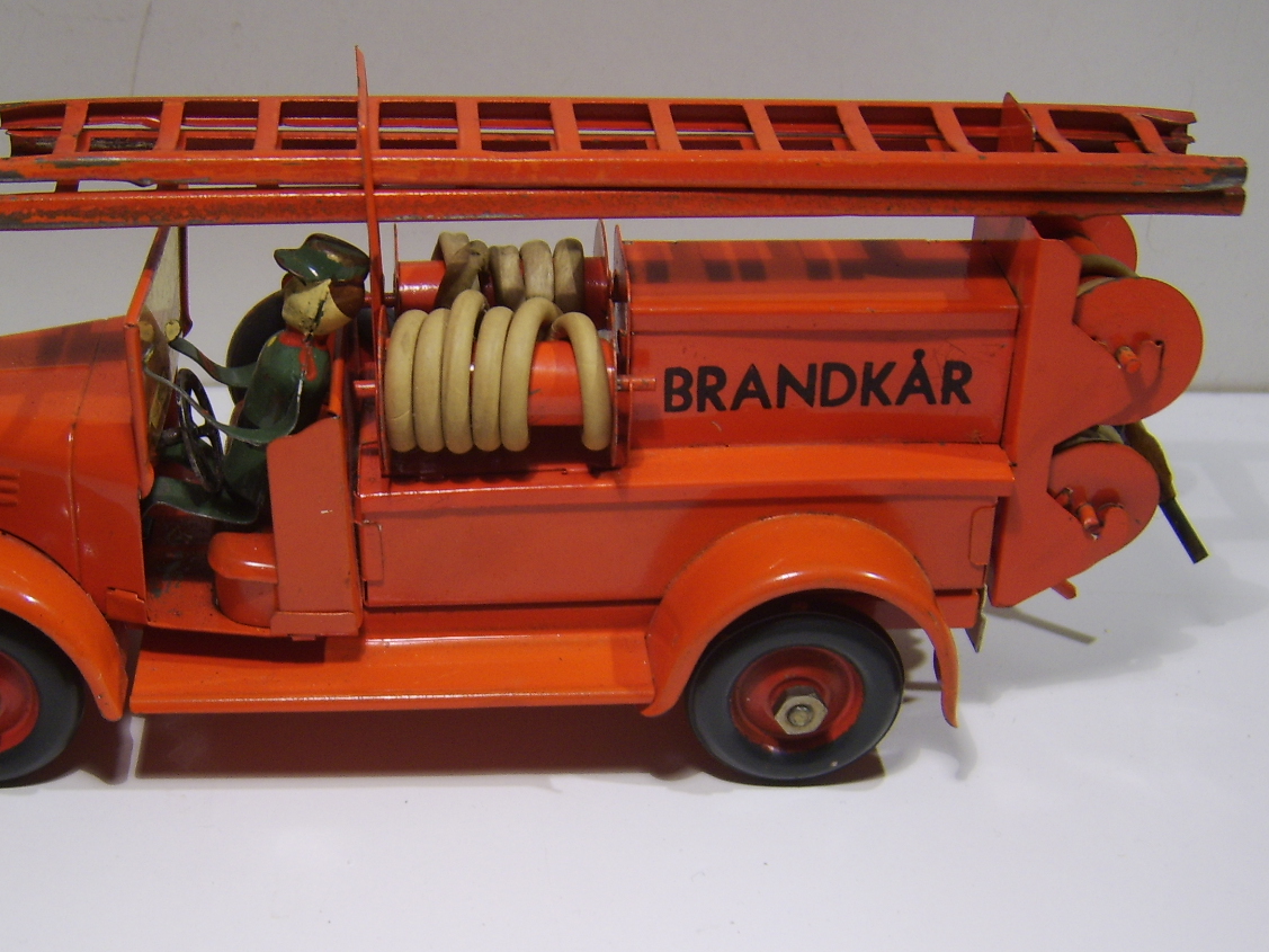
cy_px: 507
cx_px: 459
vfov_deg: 32.9
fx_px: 1613
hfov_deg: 42.6
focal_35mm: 44
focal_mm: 8.13
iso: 71
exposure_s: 1/32
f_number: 2.7
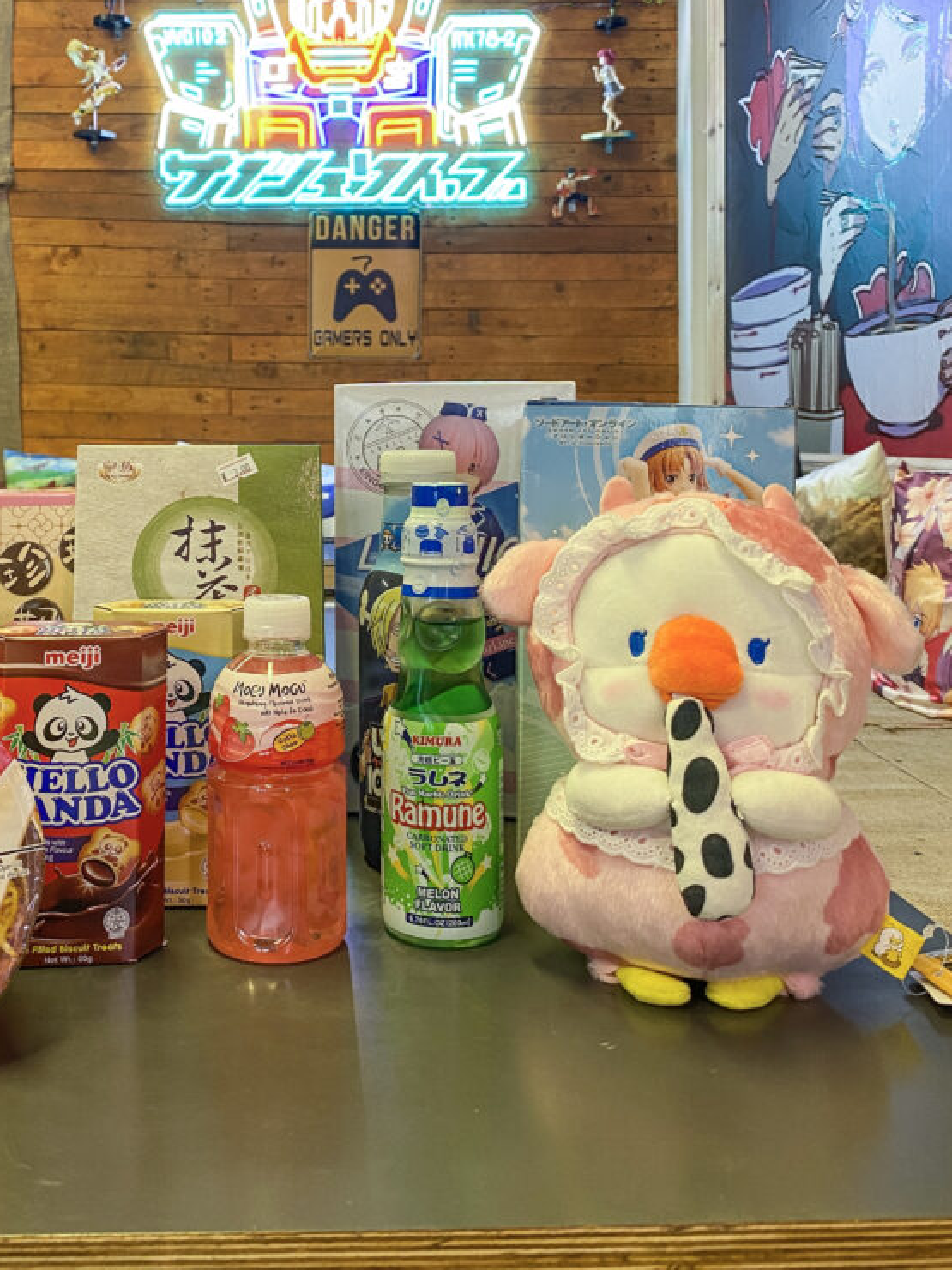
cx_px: 295
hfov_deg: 39.1
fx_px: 1320
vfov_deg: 50.6
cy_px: 446
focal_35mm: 36
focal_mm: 4.25
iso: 64
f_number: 1.8
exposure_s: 1/50
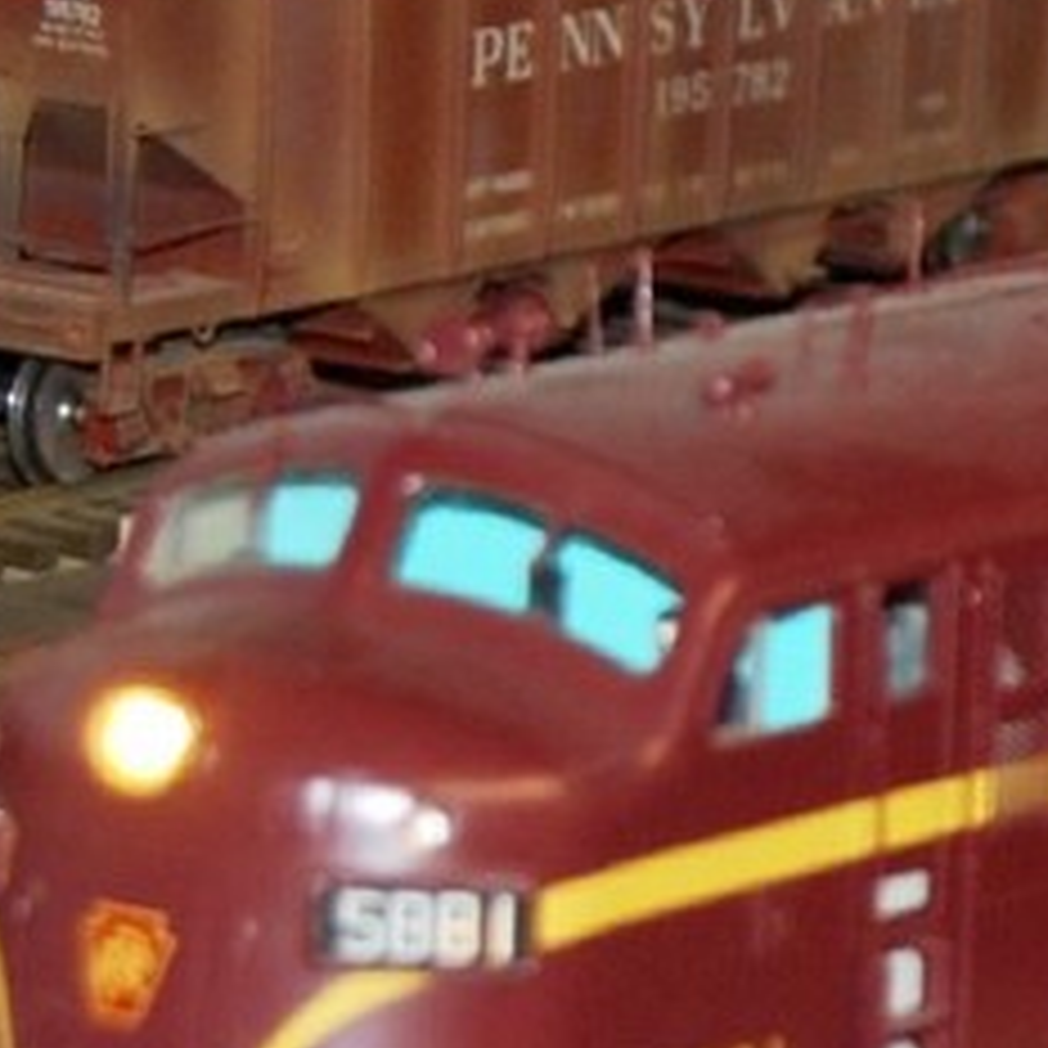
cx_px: 1520
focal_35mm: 195
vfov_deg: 9.0
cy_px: 704
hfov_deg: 8.8
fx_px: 6679
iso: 400
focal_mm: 42
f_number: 5.3
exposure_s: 1/60
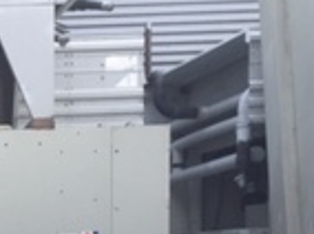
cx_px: -212
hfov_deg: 13.8
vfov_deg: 10.7
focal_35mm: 131
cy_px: 393
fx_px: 1186
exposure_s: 1/599
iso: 32
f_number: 2.2
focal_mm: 4.15
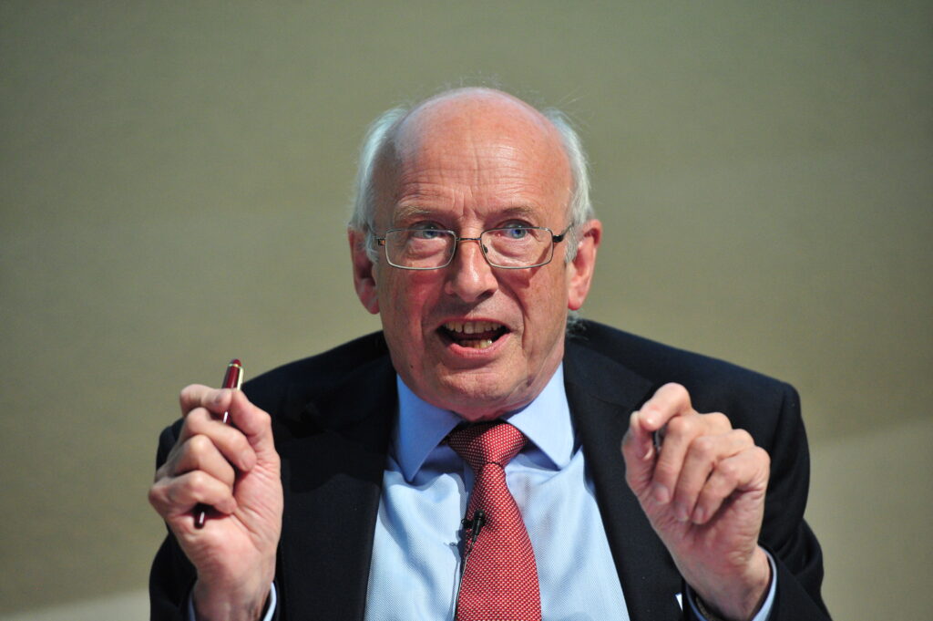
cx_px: 466
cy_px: 310
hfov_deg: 10.3
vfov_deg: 6.9
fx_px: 5179
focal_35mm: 200
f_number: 3.5
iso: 3200
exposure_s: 1/125
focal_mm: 200
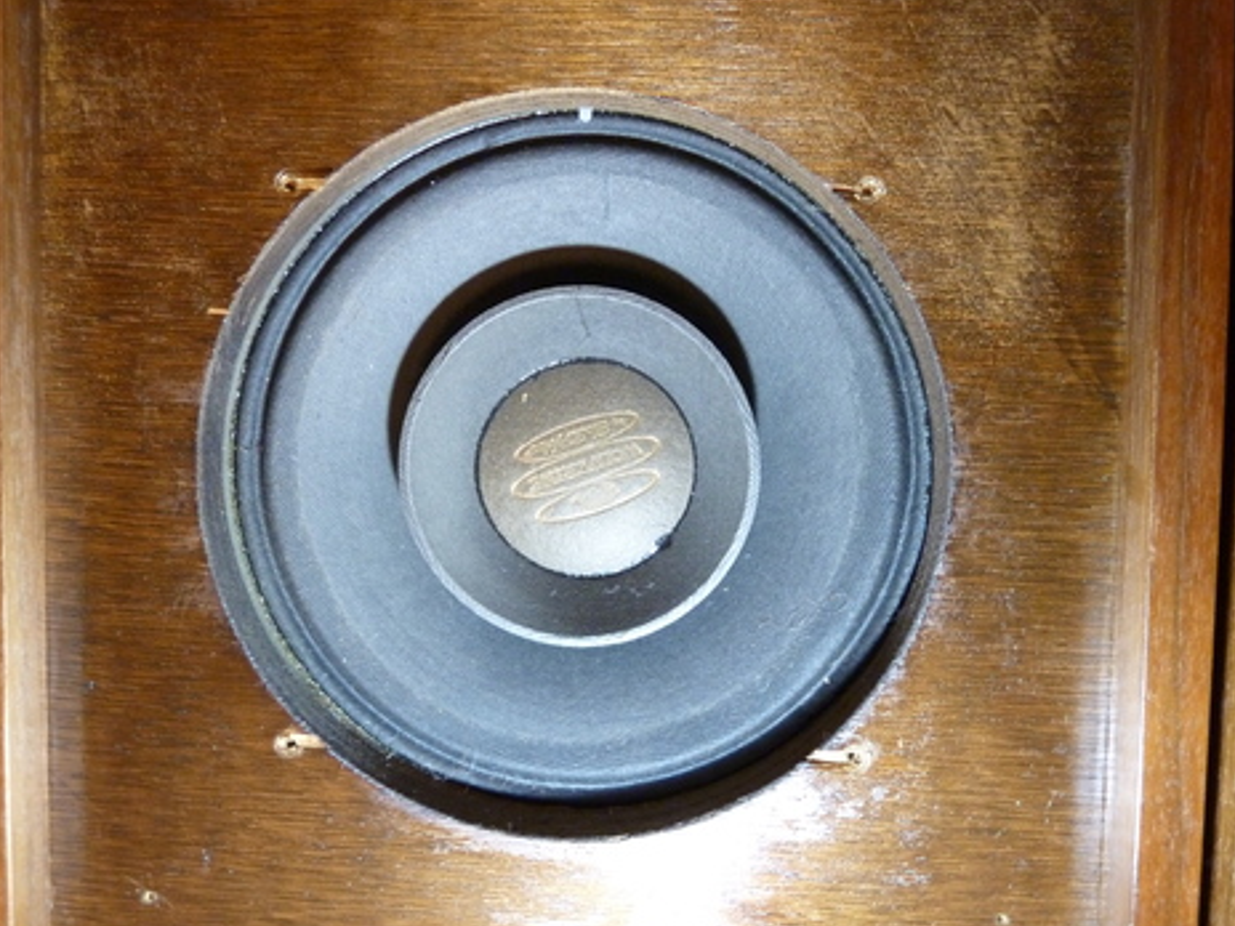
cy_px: 463
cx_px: 623
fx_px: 1070
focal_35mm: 30
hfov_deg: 60.0
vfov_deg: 46.8
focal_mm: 4.7
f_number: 3.4
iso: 400
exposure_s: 1/15
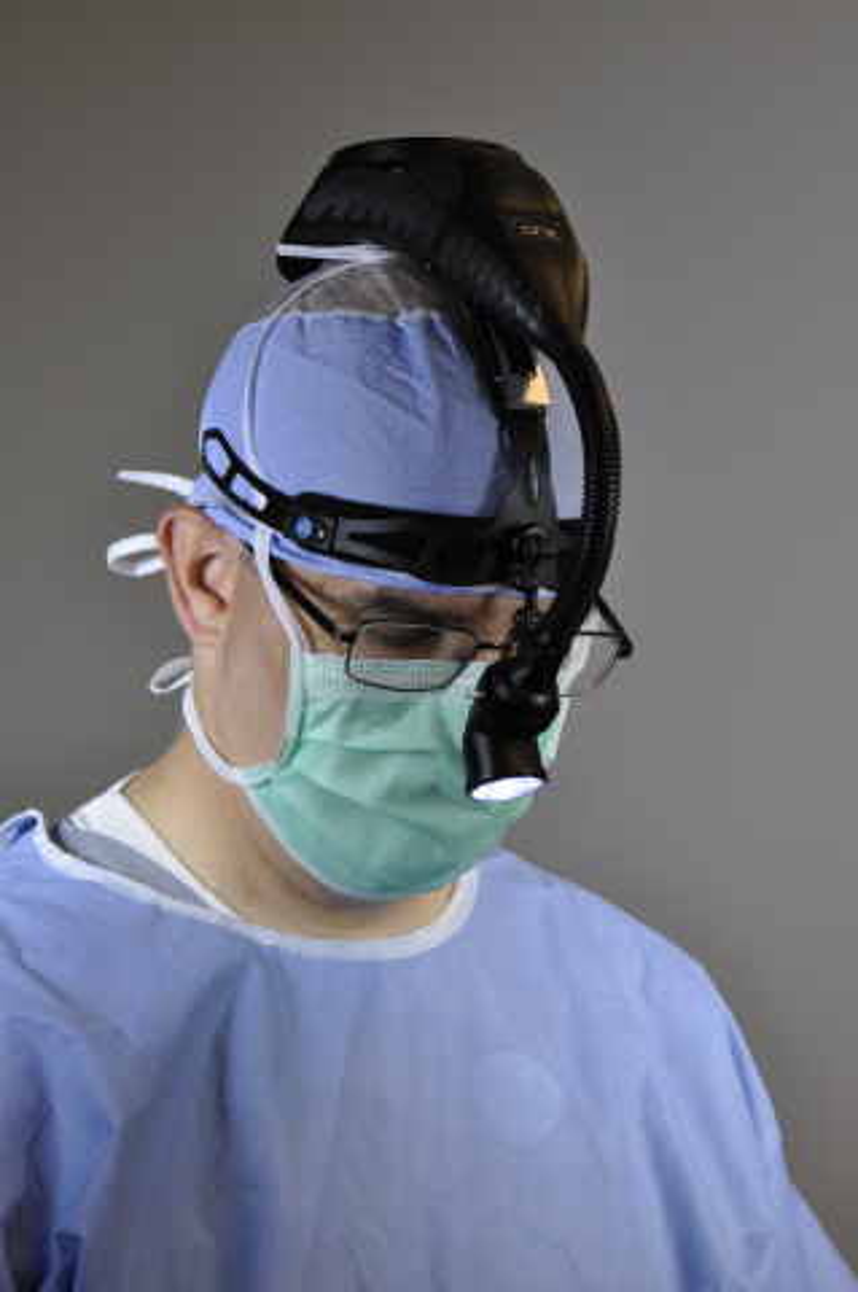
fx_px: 5642
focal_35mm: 158
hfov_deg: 8.7
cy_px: 646
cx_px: 429
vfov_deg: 13.1
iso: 400
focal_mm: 105
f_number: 5.6
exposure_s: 1/125
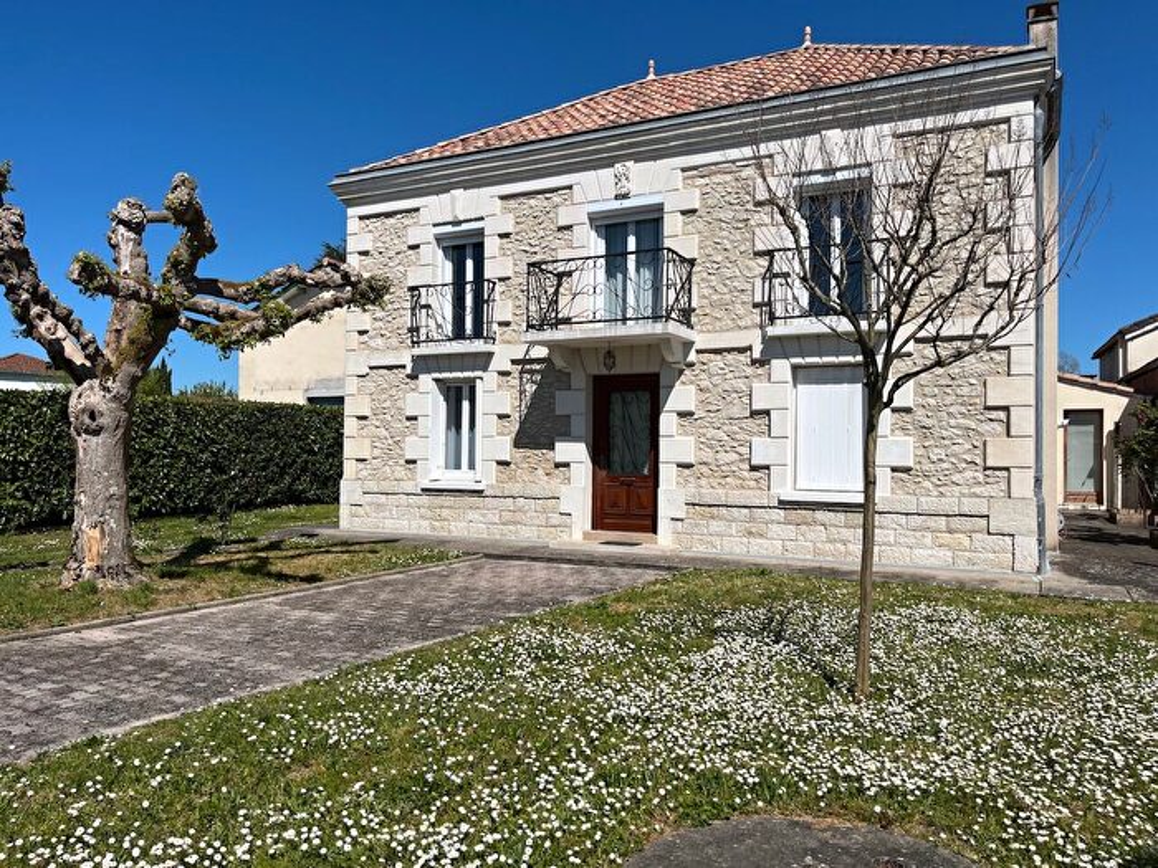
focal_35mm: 26
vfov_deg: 53.1
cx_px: 579
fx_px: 870
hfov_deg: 67.3
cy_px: 434
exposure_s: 1/8403
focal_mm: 5.1
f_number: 1.6
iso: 50
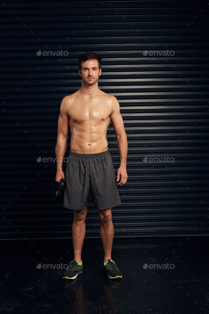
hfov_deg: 27.0
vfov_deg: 39.6
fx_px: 435
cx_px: 104
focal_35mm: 50
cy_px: 157
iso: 200
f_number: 10
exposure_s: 1/160
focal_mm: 50
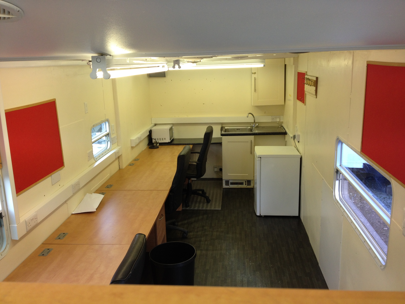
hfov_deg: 52.6
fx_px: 409
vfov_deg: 40.7
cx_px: 202
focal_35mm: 35
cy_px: 152
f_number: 2.4
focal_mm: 4.28
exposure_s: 1/120
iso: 80
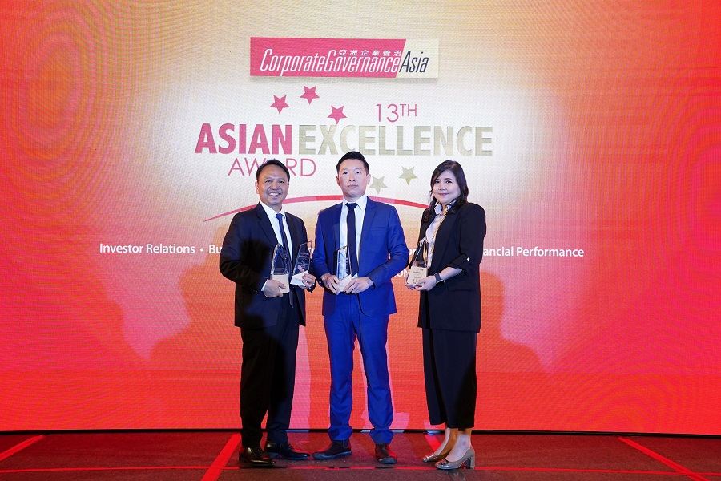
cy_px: 240
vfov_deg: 28.1
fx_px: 961
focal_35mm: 48
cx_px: 360
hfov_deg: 41.1
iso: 2500
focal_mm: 48
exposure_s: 1/250
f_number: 4.5
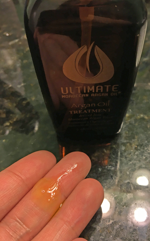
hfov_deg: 39.2
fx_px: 209
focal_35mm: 32
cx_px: 93
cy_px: 124
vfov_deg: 59.6
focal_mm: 4.15
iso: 50
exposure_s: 1/30
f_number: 2.2
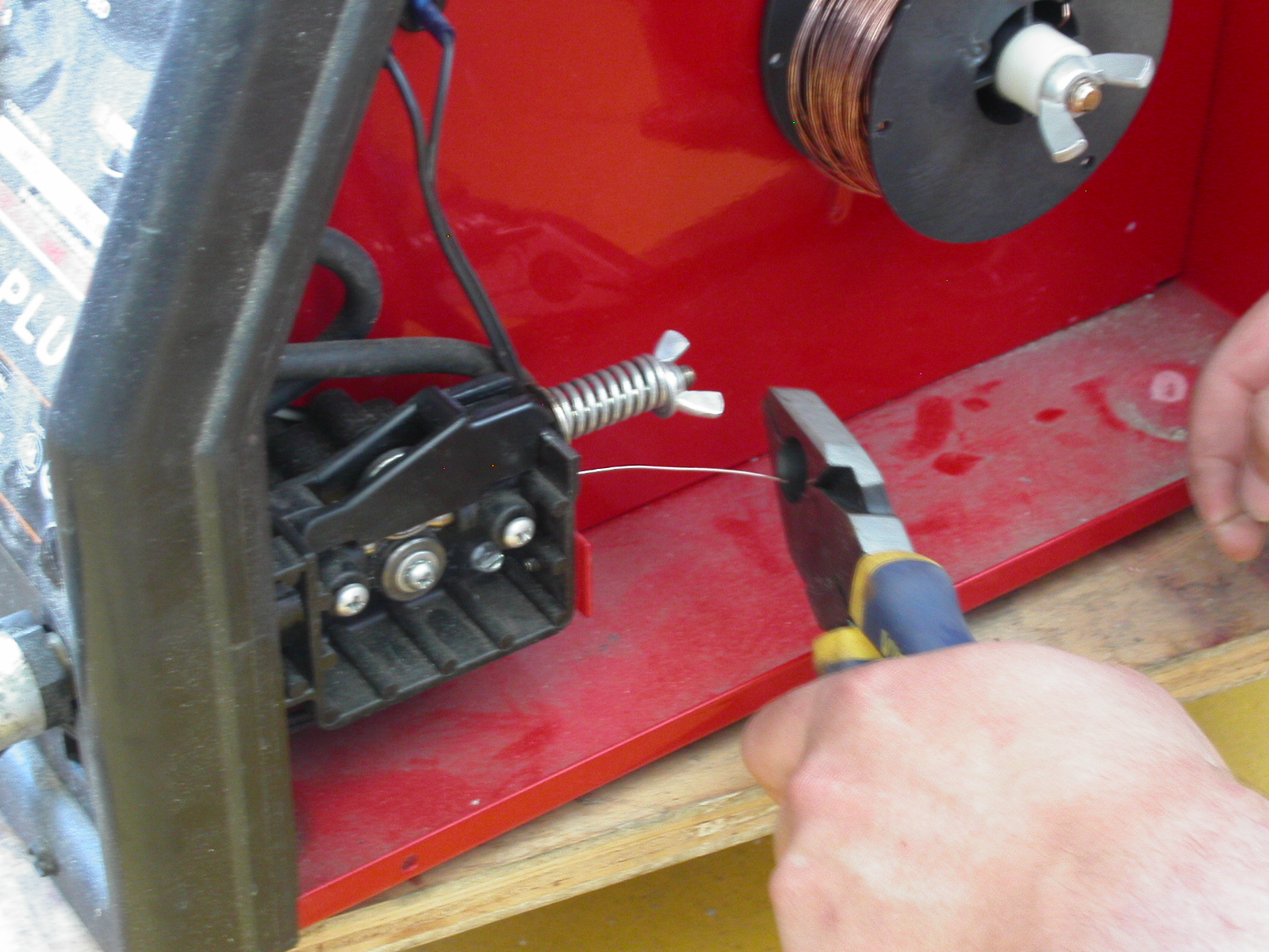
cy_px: 476
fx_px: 2749
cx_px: 634
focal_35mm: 75
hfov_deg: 26.0
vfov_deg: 19.6
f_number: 4
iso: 200
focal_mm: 15.4
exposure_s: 1/4
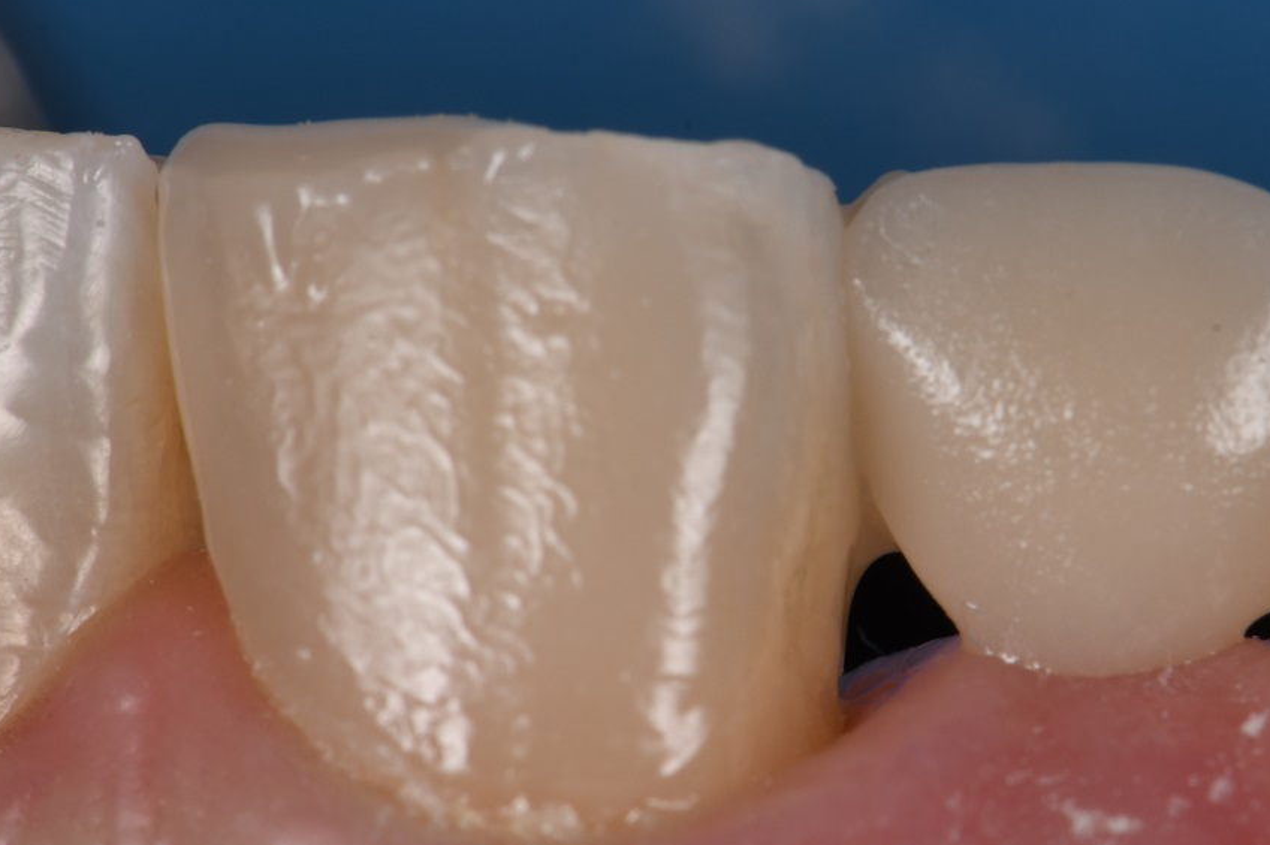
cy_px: 428
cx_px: 993
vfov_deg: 5.5
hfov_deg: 8.2
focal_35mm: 250
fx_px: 8814
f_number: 32
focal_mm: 105
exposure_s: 1/160
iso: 200
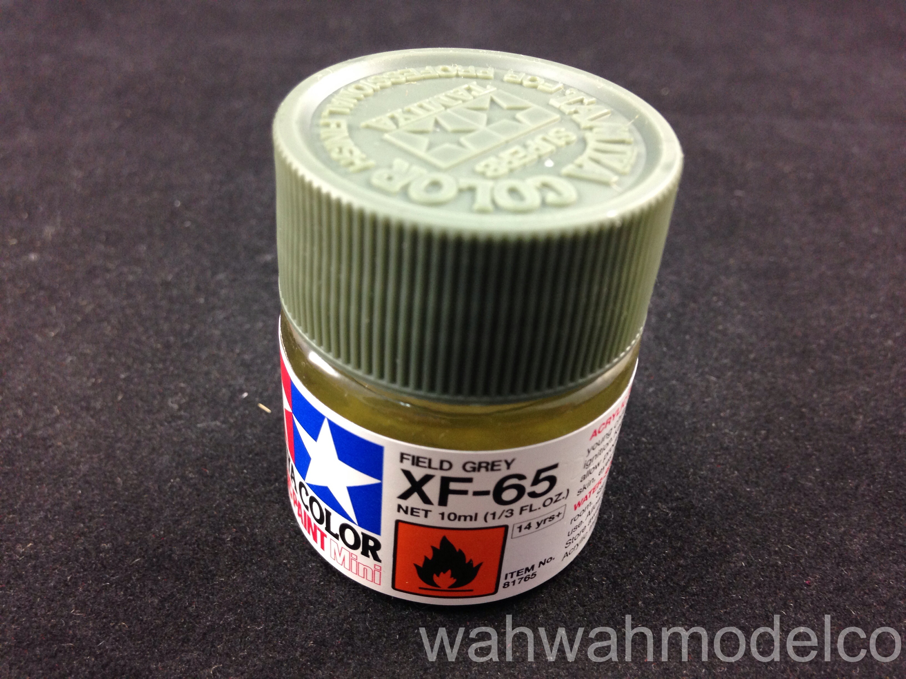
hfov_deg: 55.4
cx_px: 453
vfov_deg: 42.9
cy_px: 340
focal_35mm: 33
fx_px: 864
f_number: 2.4
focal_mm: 4.13
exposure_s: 1/20
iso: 125
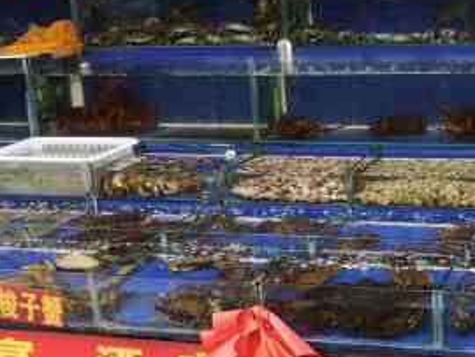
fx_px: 961
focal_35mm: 70
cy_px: 240
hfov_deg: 27.1
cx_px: 391
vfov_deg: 21.0
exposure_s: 1/100
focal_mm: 3.95
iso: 64
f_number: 1.8
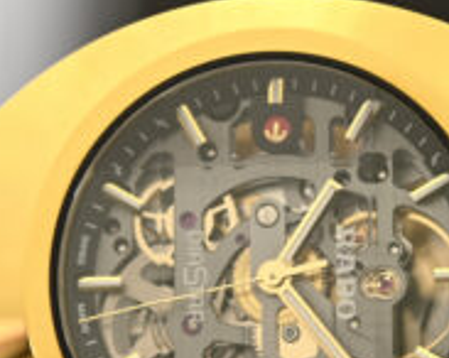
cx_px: 294
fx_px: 2947
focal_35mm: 222
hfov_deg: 8.7
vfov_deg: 6.9
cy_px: 307
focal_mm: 60
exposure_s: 1/30
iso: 400
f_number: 7.1
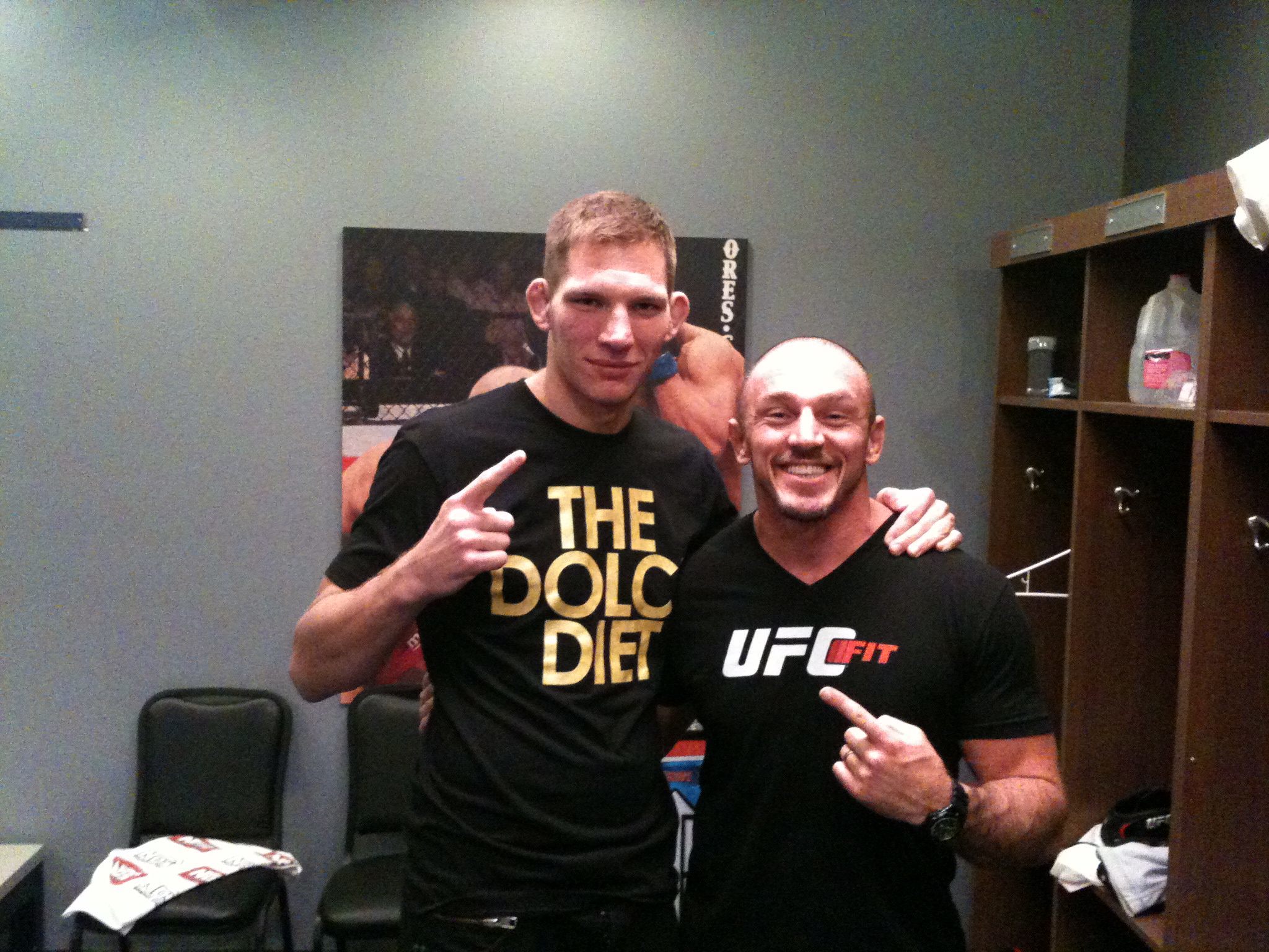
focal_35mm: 35
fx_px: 1283
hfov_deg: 52.6
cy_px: 476
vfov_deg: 40.7
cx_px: 634
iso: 640
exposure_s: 1/15
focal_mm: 3.85
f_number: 2.8
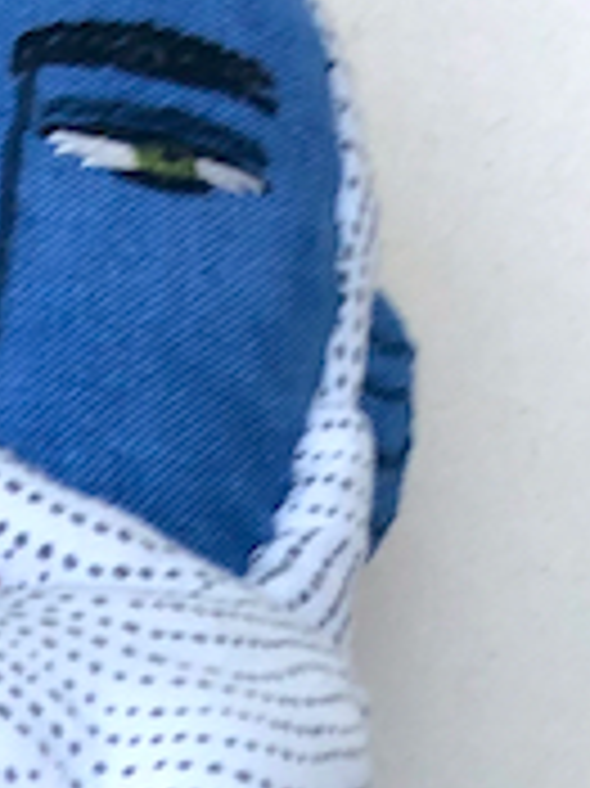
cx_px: -113
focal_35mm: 171
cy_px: 1925
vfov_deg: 10.0
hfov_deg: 8.6
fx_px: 3891
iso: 20
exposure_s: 1/121
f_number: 1.8
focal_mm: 3.99
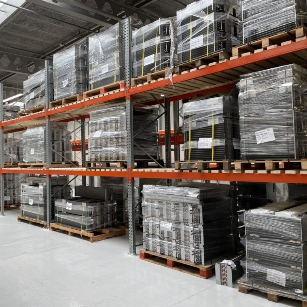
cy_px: 153
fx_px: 311
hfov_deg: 51.8
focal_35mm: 31
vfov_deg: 52.5
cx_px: 109
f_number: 1.6
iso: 32
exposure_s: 1/142
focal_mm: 4.2
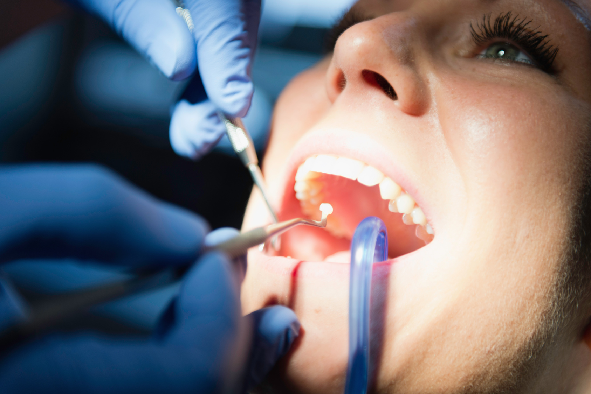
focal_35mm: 70
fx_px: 1149
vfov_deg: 19.5
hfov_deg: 28.8
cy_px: 197
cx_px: 296
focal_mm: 70
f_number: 2.8
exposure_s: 1/60
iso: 320
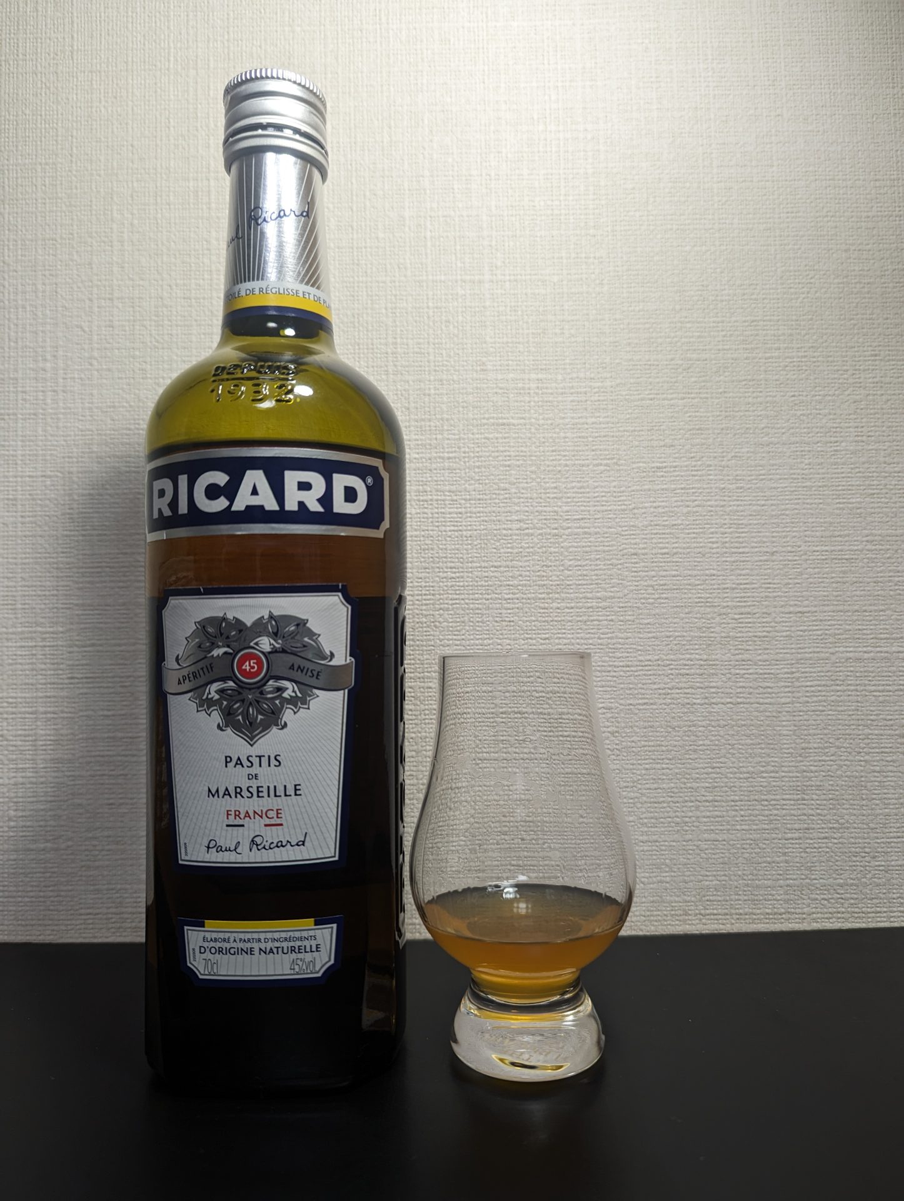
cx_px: 452
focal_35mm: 24
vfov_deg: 71.5
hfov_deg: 56.9
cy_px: 600
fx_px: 833
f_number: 1.85
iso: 76
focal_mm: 6.81
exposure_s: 1/60
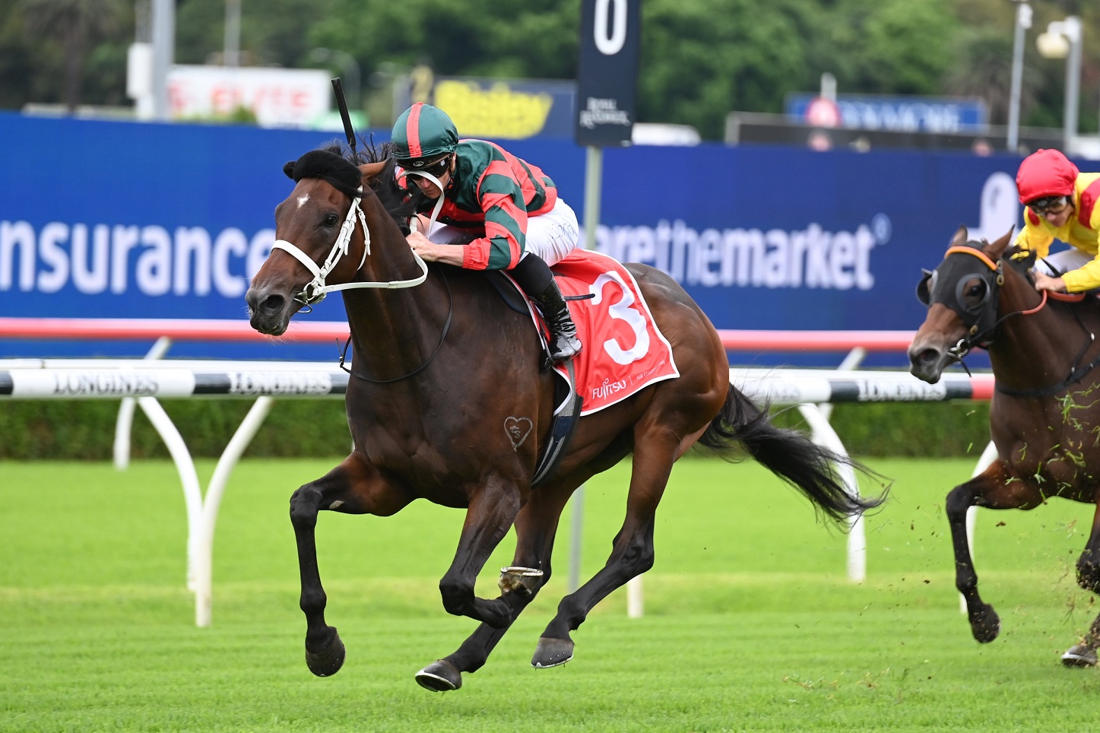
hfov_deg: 5.2
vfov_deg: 3.5
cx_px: 537
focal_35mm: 394
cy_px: 378
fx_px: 12035
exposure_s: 1/1600
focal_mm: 380
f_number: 5.6
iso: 1600
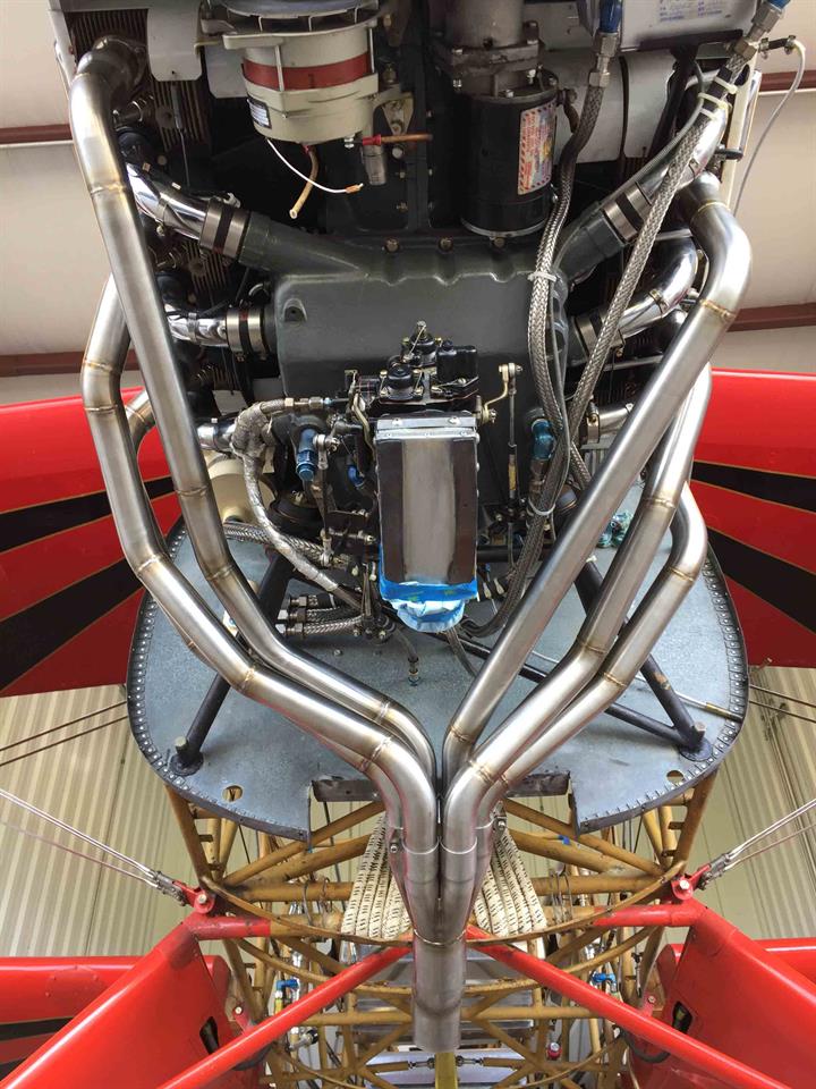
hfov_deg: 48.2
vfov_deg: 61.7
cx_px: 408
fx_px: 911
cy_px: 544
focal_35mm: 29
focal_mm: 4.15
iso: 40
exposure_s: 1/60
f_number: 2.2
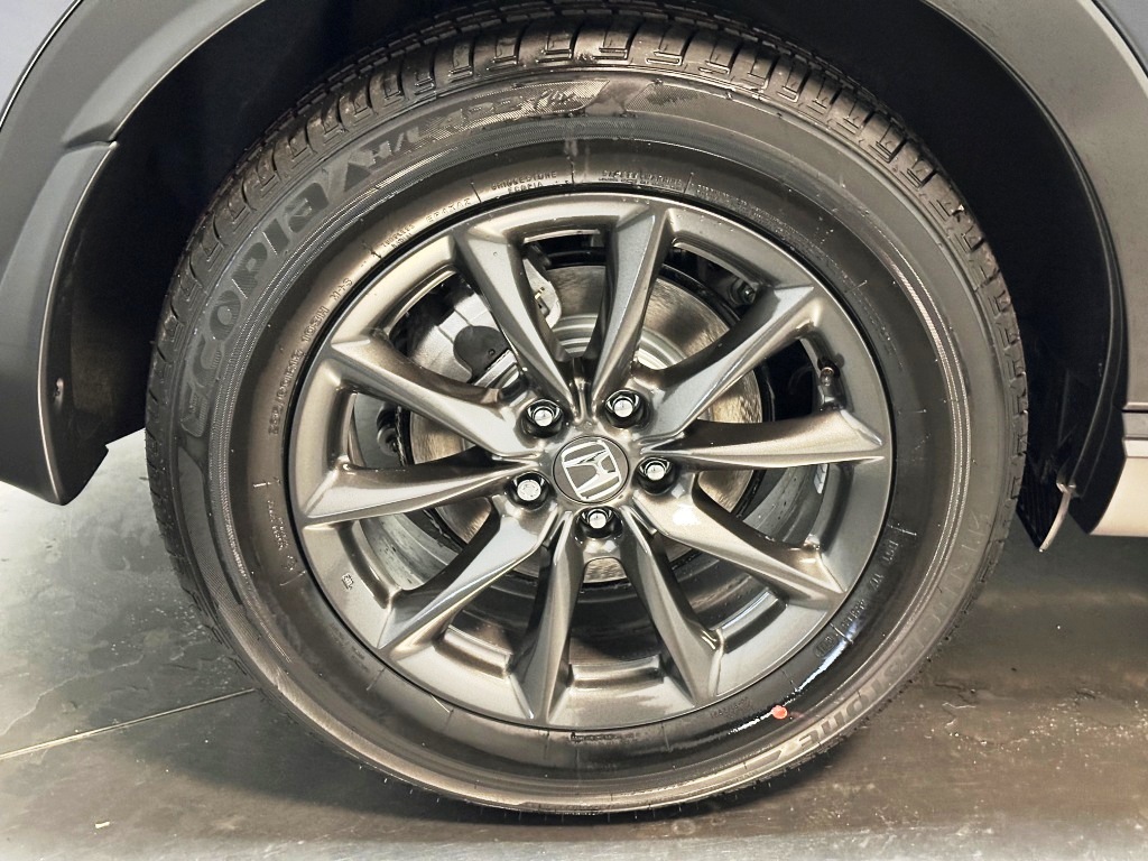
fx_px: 1592
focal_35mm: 48
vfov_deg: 30.3
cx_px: 574
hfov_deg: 39.7
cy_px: 430
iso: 640
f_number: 1.78
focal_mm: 6.86
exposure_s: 1/24
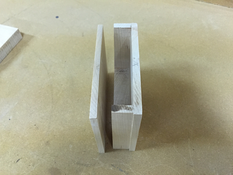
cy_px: 88
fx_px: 195
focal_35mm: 29
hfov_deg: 61.7
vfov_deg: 48.2
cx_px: 116
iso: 250
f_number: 2.2
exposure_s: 1/17
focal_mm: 4.15
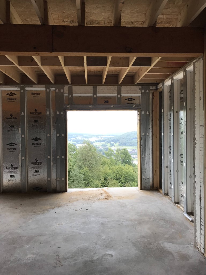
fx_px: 222
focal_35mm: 28
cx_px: 103
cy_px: 138
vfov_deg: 63.4
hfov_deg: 49.7
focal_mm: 3.99
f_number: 1.8
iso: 20
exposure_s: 1/245
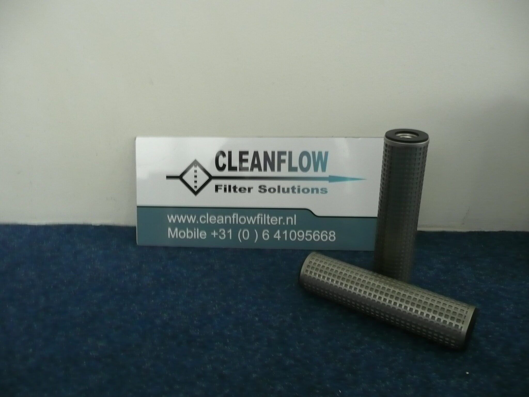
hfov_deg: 63.4
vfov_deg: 49.7
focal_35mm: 28
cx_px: 264
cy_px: 198
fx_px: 428
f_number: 3.3
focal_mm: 4.6
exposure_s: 1/30
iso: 250
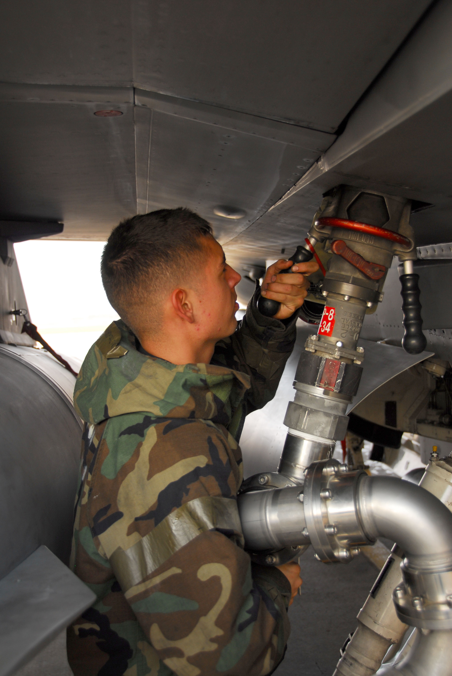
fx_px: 901
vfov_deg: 41.1
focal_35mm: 48
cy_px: 338
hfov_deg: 28.2
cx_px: 226
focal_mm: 32
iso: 200
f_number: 4.2
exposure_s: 1/80
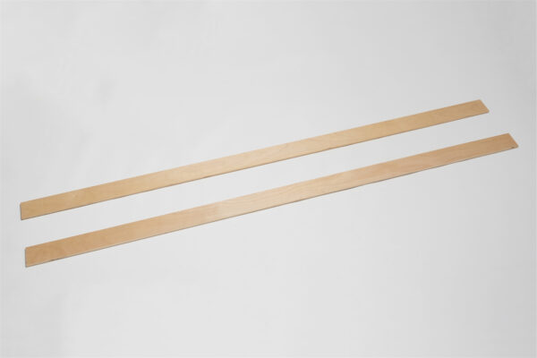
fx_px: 552
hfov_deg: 51.9
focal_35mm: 37
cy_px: 179
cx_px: 268
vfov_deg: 35.9
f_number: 10
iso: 500
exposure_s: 1/125
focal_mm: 37
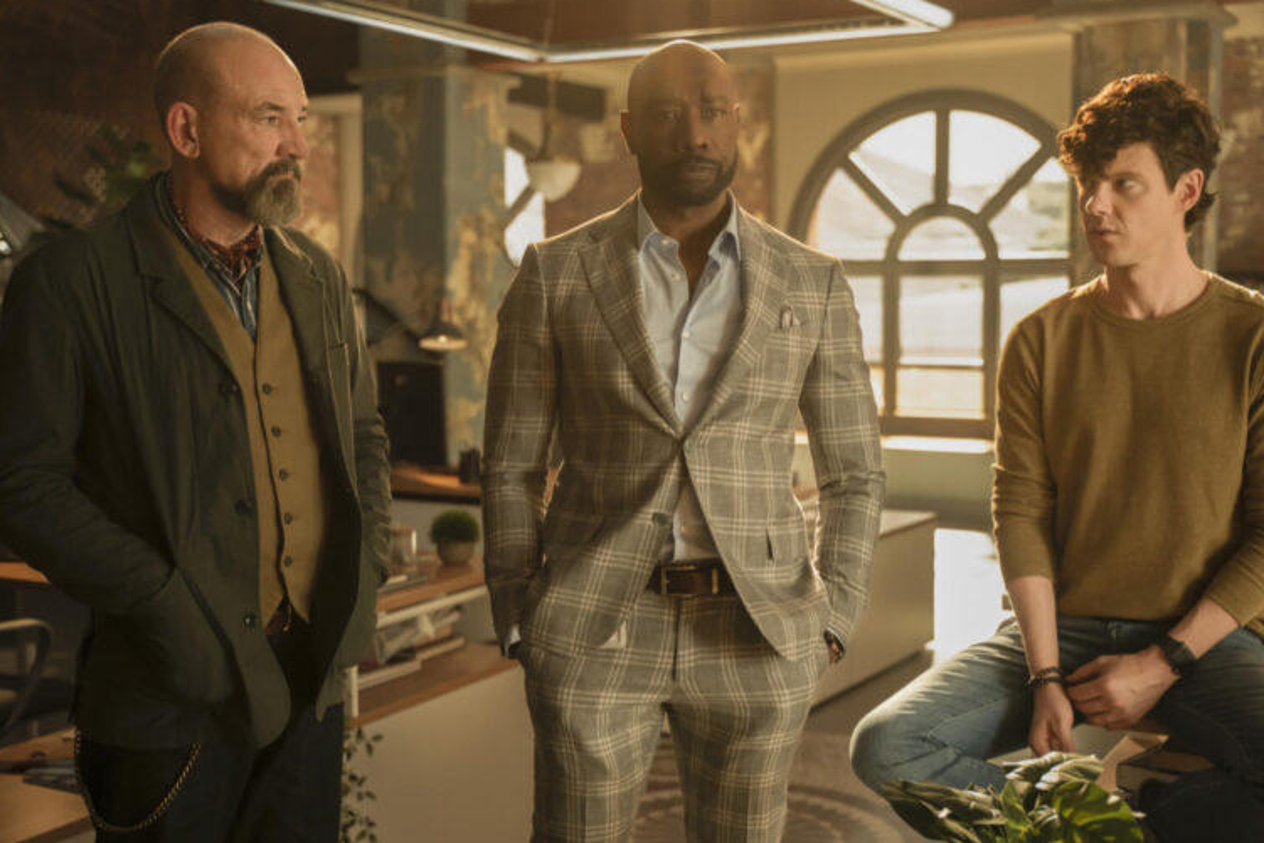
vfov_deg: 29.9
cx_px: 645
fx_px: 1580
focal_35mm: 45
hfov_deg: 43.6
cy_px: 419
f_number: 2.8
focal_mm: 44
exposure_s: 1/160
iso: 1600
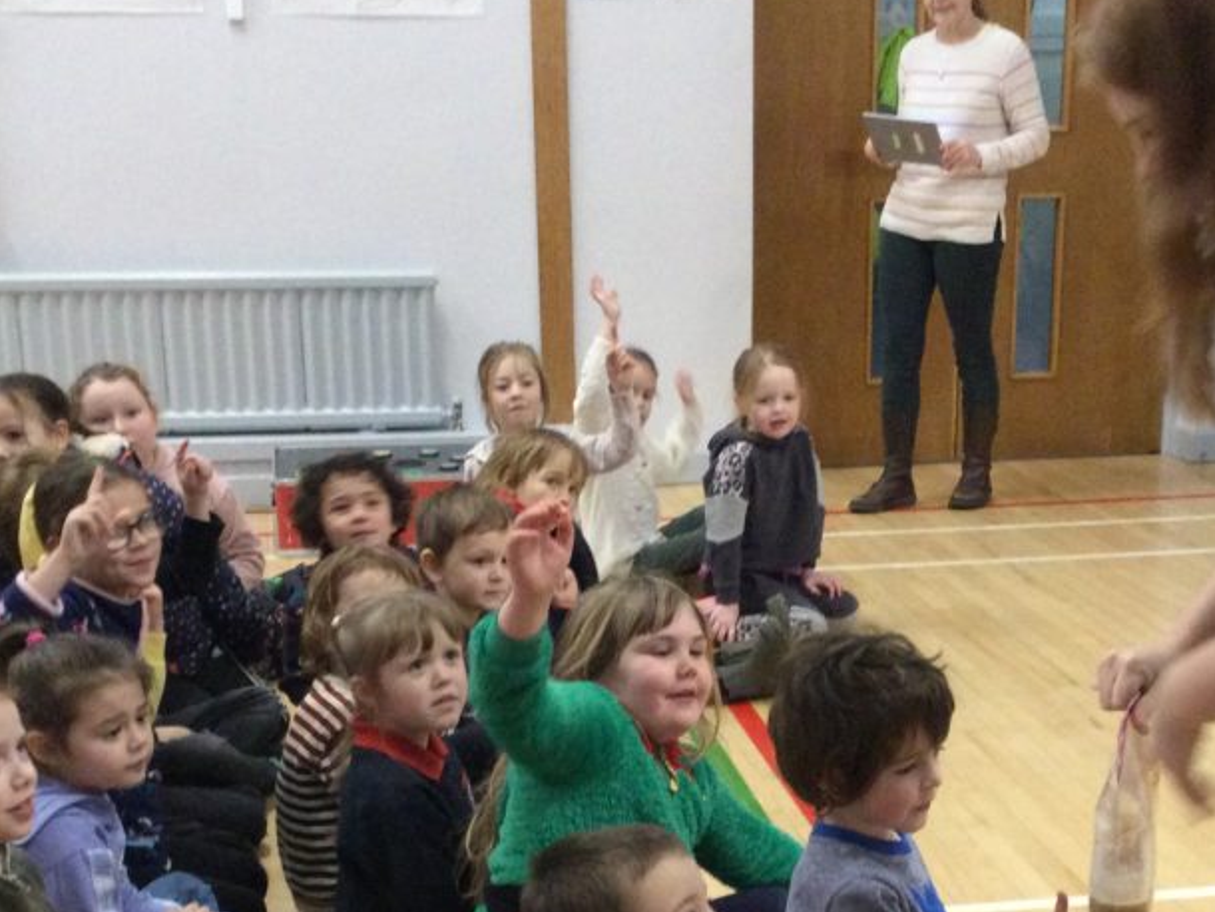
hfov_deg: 30.2
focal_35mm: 64
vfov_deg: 22.4
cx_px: 709
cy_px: 817
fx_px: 2247
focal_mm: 3.3
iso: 250
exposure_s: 1/33
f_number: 2.4
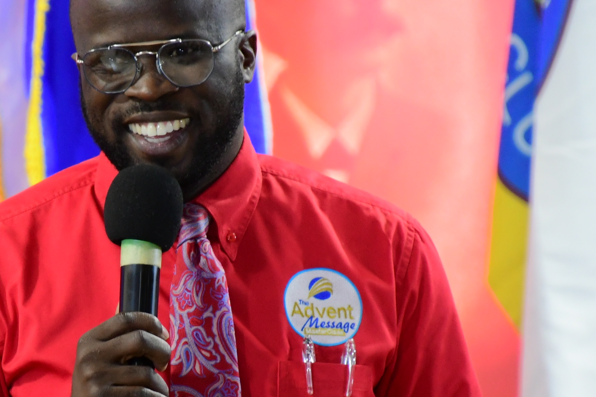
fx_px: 12895
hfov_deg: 2.6
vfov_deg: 1.8
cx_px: 112
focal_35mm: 779
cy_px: 280
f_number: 6.3
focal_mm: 220
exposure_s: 1/80
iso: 2000
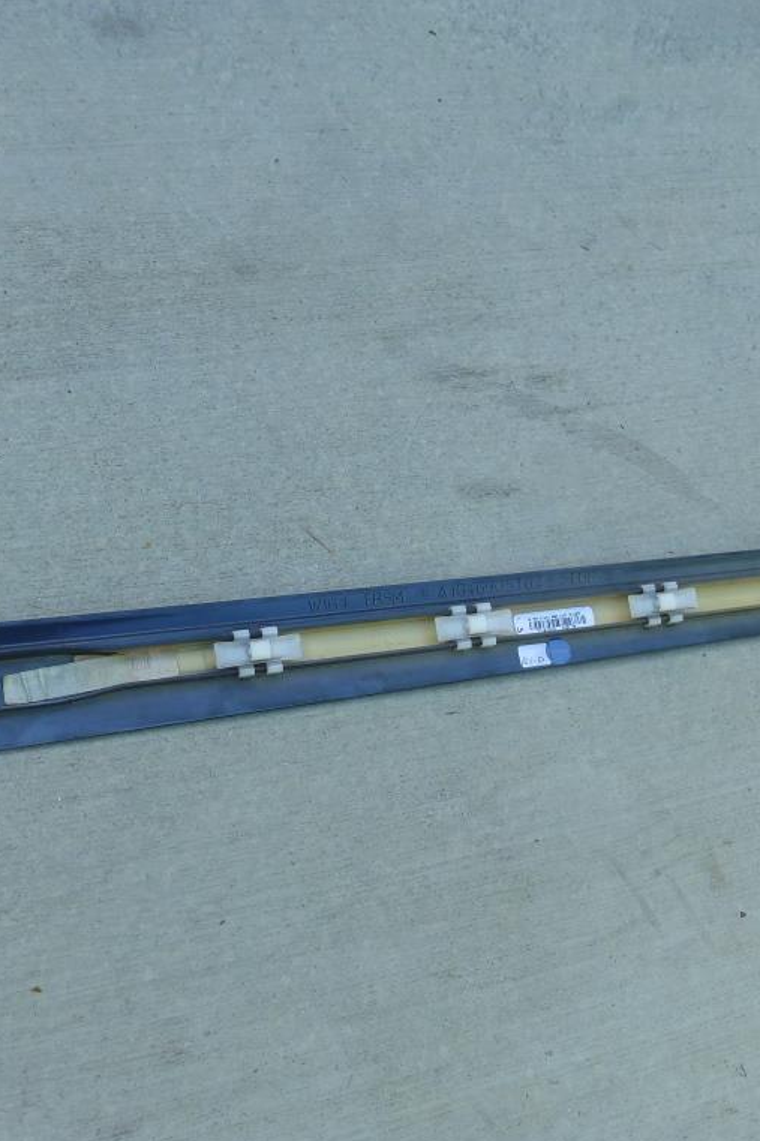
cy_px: 573
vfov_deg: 46.4
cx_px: 544
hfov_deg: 31.5
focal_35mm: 42
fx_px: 1331
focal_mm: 5.4
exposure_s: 1/100
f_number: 3.6
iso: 100
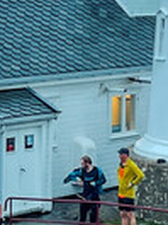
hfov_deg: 7.3
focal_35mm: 201
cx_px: 212
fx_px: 1301
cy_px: -167
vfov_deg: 9.4
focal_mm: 5.1
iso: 50
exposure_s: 1/120
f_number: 1.6
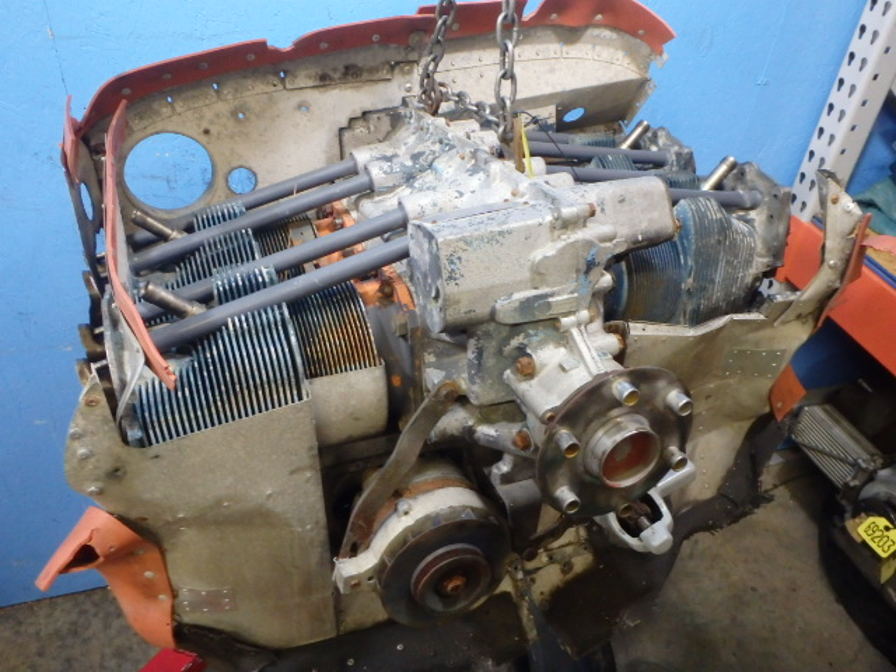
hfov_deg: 63.4
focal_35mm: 28
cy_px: 336
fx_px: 725
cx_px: 448
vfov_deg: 49.7
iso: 800
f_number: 3.9
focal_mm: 5
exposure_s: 1/15
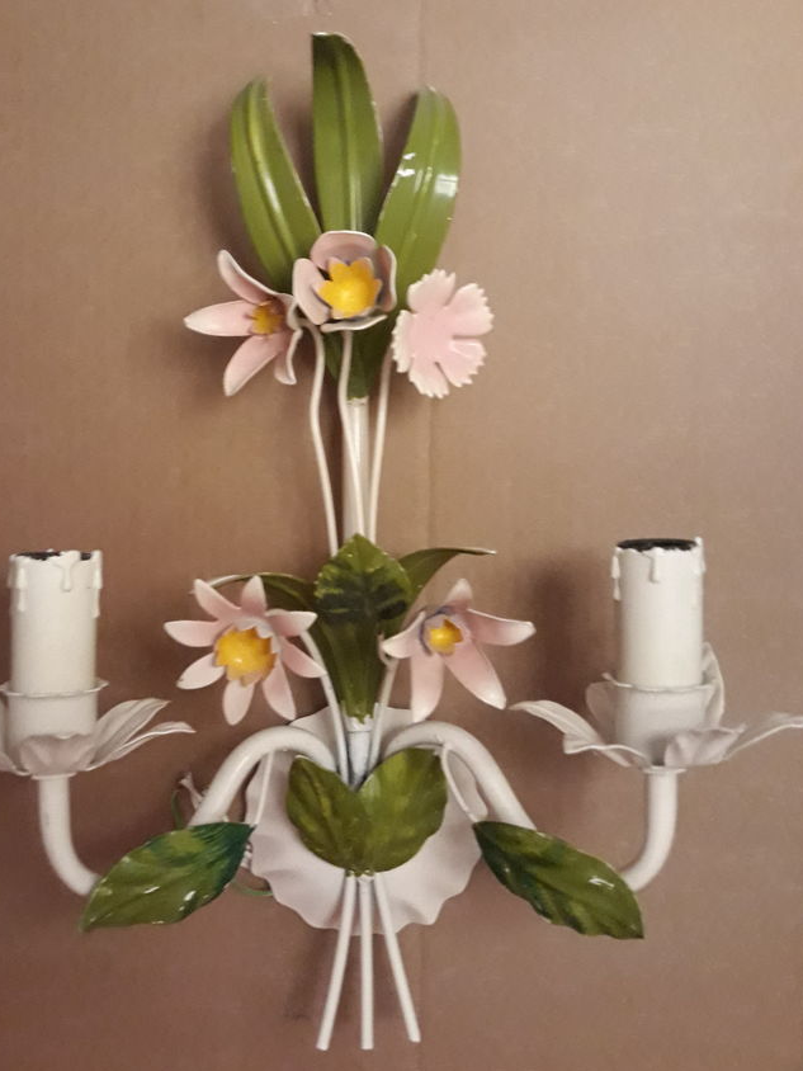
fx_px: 990
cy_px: 503
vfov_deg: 56.8
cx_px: 343
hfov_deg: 44.0
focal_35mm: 32
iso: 640
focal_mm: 3.71
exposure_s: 1/20
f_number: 1.7
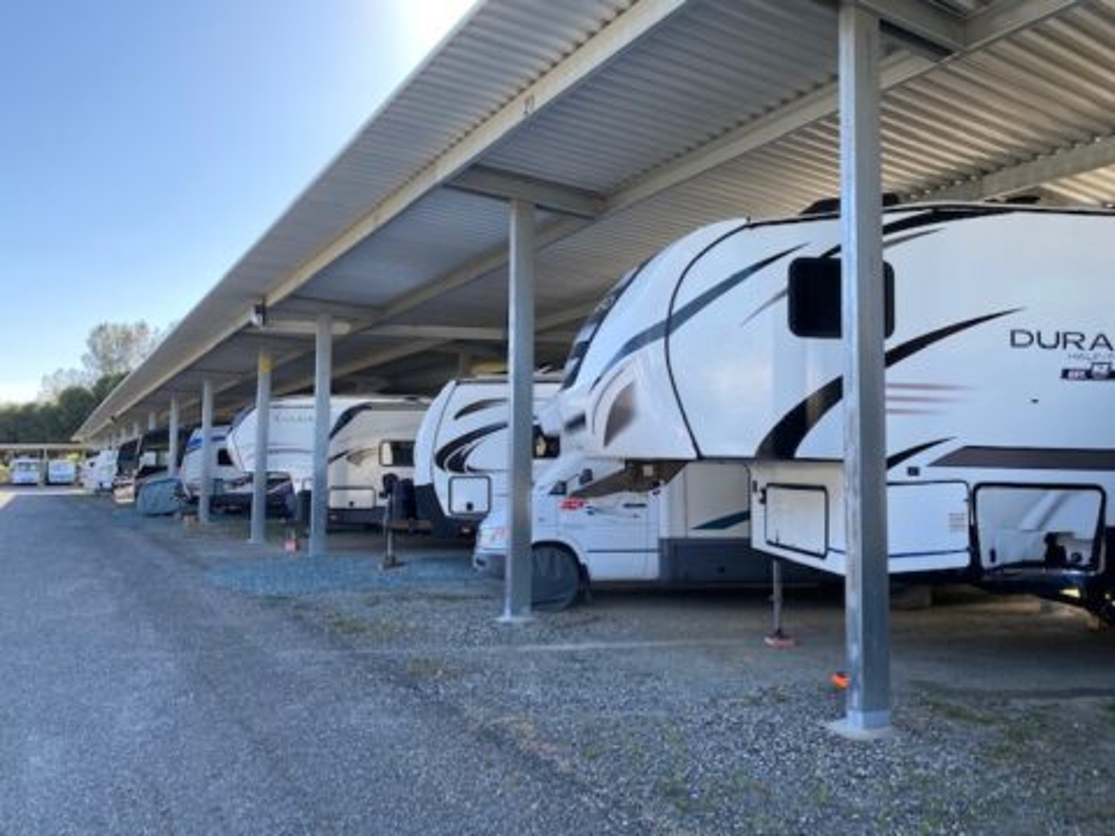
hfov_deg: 67.3
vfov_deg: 53.1
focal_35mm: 26
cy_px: 418
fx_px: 837
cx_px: 558
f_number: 1.8
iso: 32
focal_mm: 4.25
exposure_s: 1/517
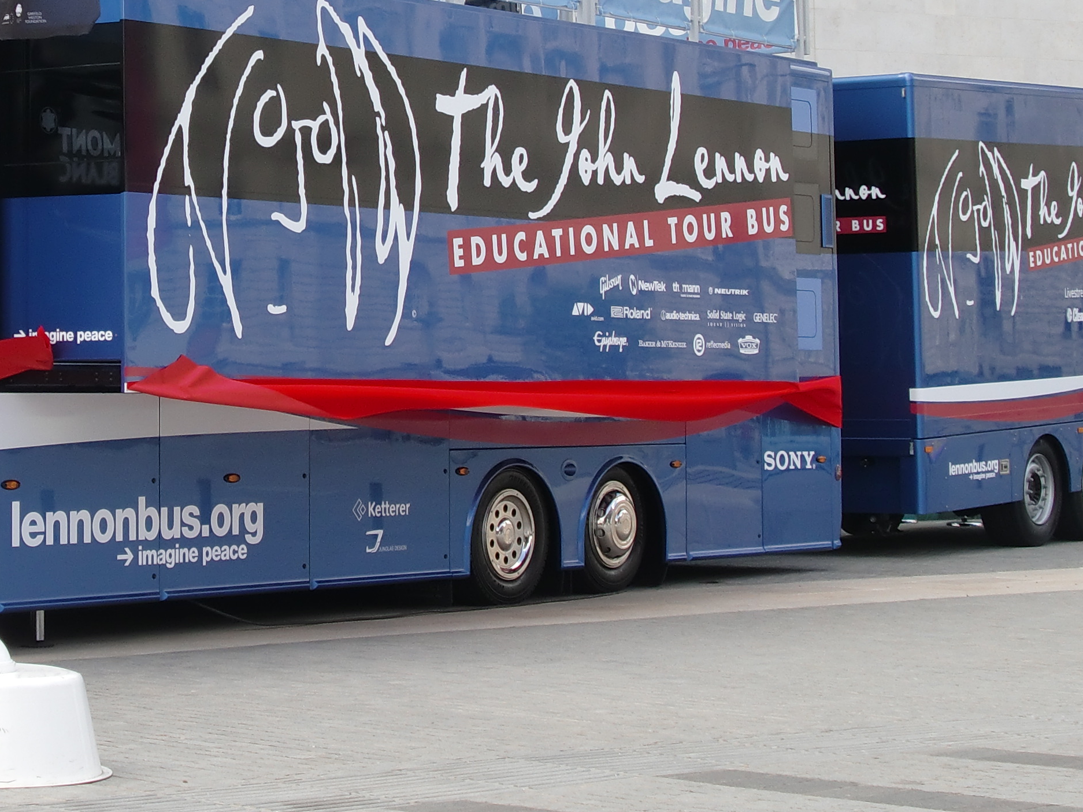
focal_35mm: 111
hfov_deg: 17.6
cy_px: 121
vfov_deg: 13.3
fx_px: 3472
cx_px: 239
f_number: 3.4
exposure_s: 1/320
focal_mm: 9.1
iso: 64
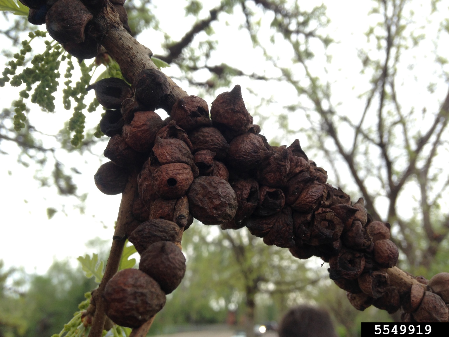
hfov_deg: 55.4
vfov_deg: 42.9
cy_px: 168
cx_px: 224
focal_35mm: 33
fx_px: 428
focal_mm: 4.12
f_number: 2.4
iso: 50
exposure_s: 1/196
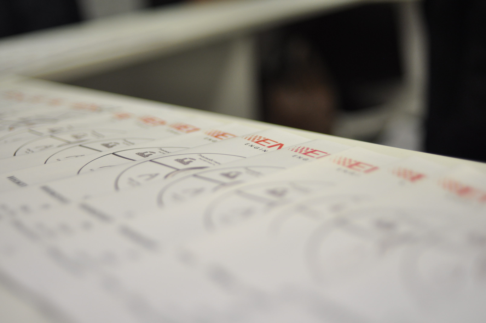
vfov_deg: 25.7
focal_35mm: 52
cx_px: 243
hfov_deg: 37.9
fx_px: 708
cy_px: 162
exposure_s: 1/320
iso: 640
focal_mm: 35
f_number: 2.5
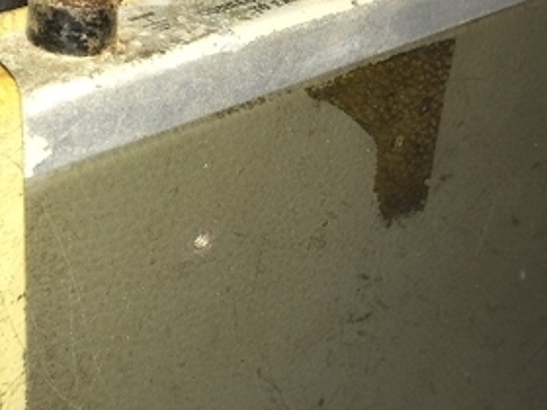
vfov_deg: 17.8
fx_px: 1312
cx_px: 254
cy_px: 252
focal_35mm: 83
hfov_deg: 23.6
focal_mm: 4.15
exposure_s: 1/37
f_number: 2.2
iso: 32
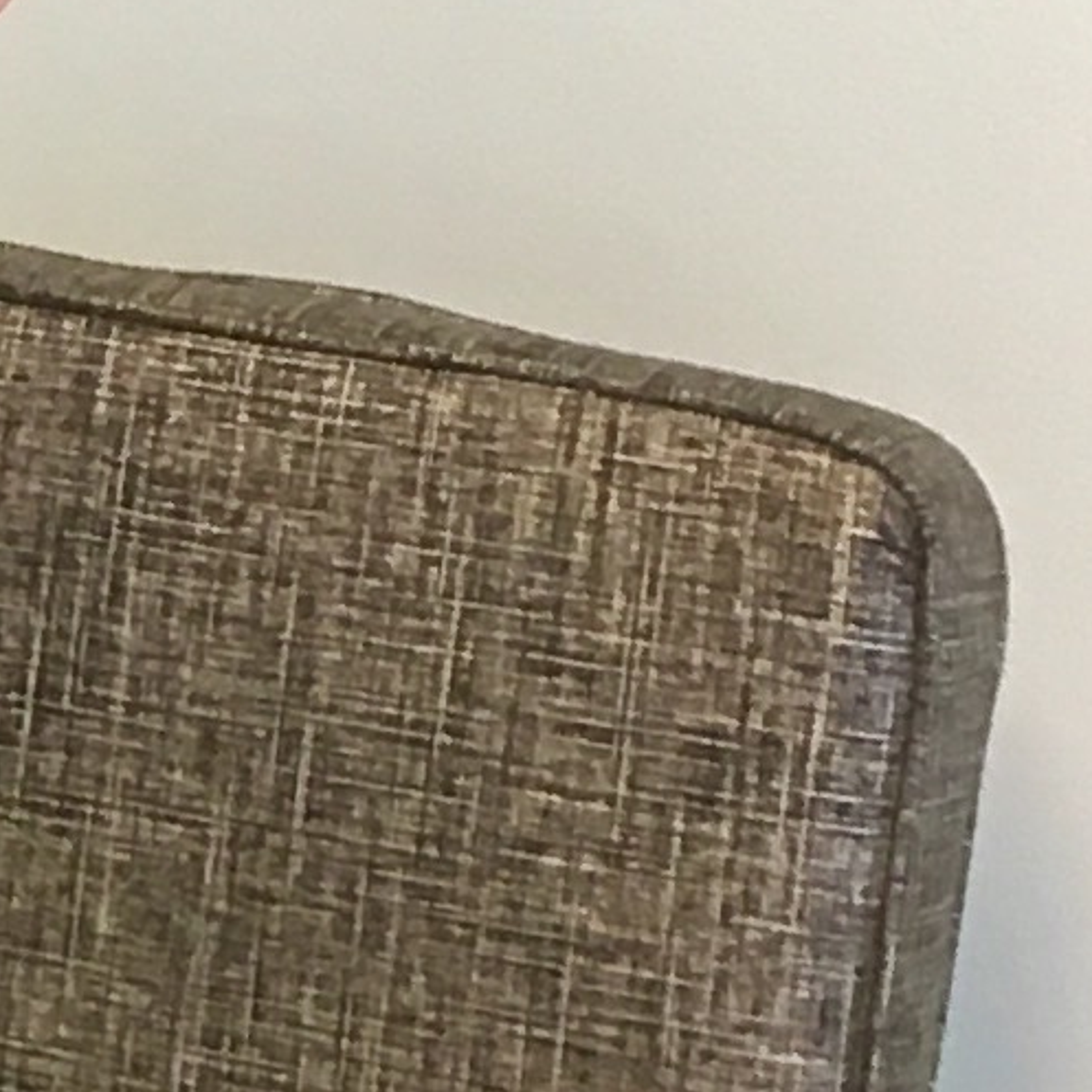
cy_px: -486
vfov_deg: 8.3
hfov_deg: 7.6
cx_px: -1958
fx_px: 7424
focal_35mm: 208
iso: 64
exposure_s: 1/30
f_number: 2.2
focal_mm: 4.15
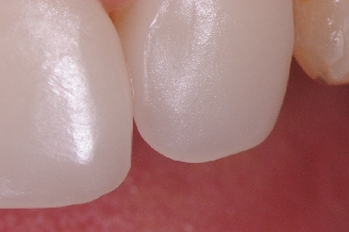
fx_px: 5975
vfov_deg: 2.2
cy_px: 111
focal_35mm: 617
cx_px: -105
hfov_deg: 3.3
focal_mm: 105
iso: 320
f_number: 20
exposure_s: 1/160
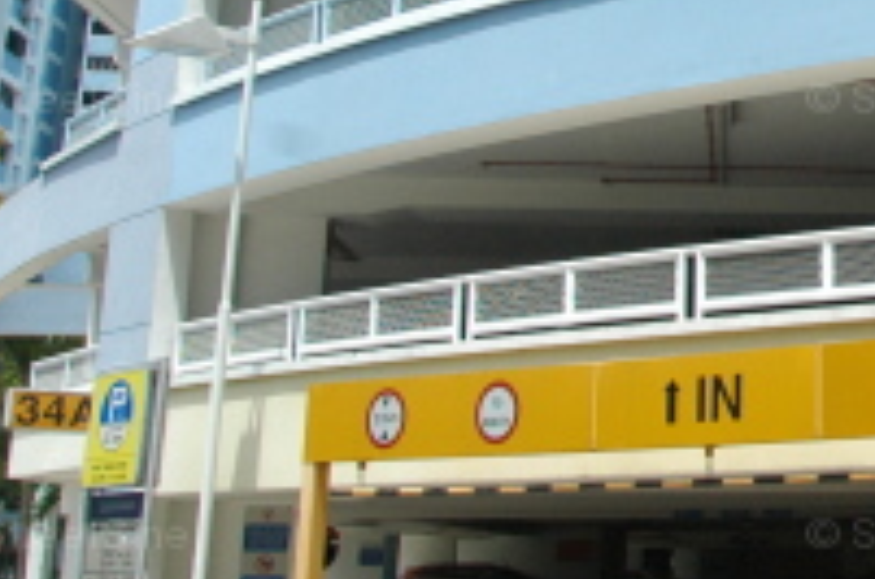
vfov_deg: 17.9
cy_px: 2
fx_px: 1794
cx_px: 1132
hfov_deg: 24.1
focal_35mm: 74
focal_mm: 18
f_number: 6.3
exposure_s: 1/1250
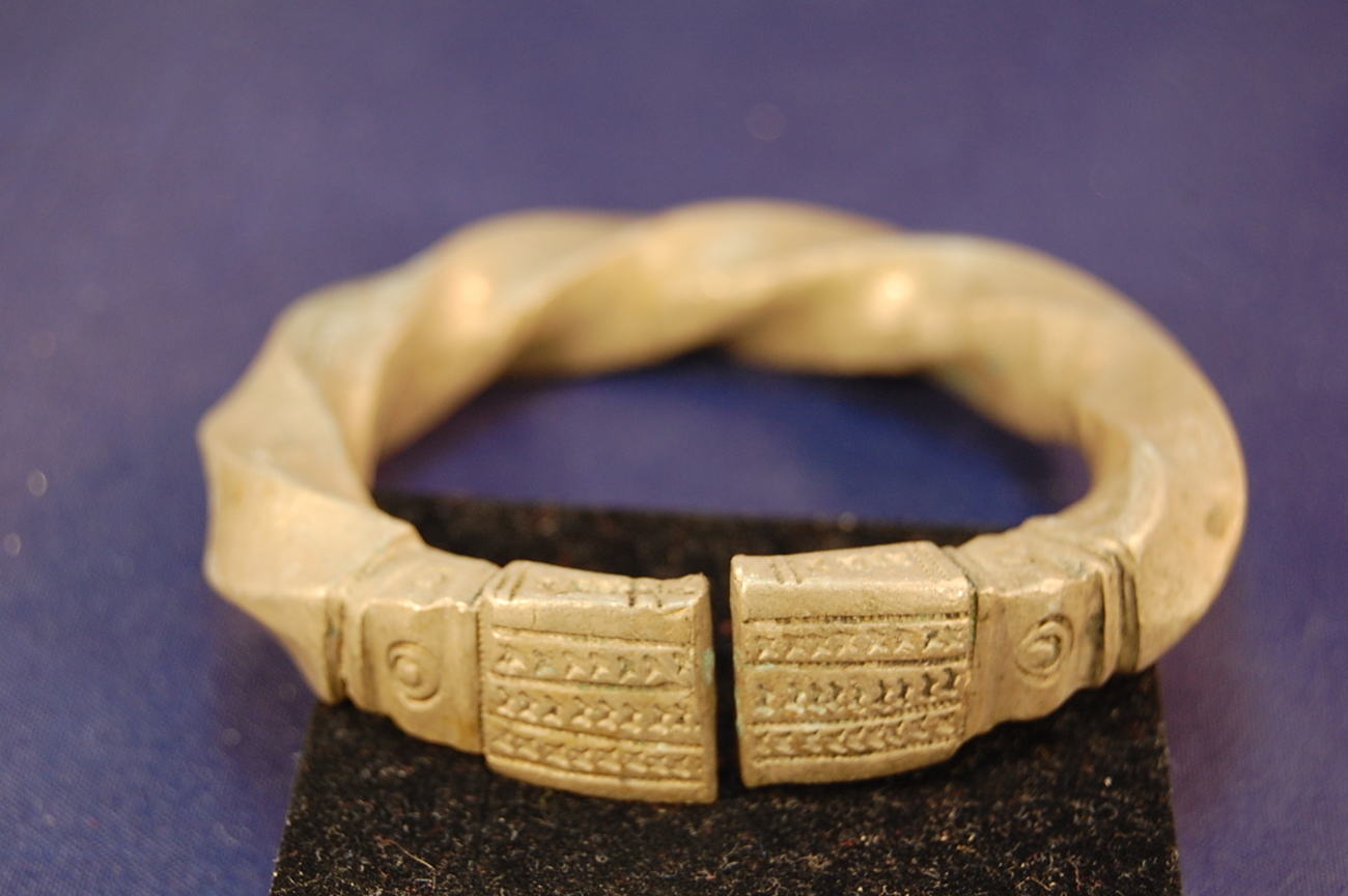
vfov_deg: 16.5
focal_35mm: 82
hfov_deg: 24.6
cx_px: 674
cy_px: 448
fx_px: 3086
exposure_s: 1/30
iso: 640
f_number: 5.6
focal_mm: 55
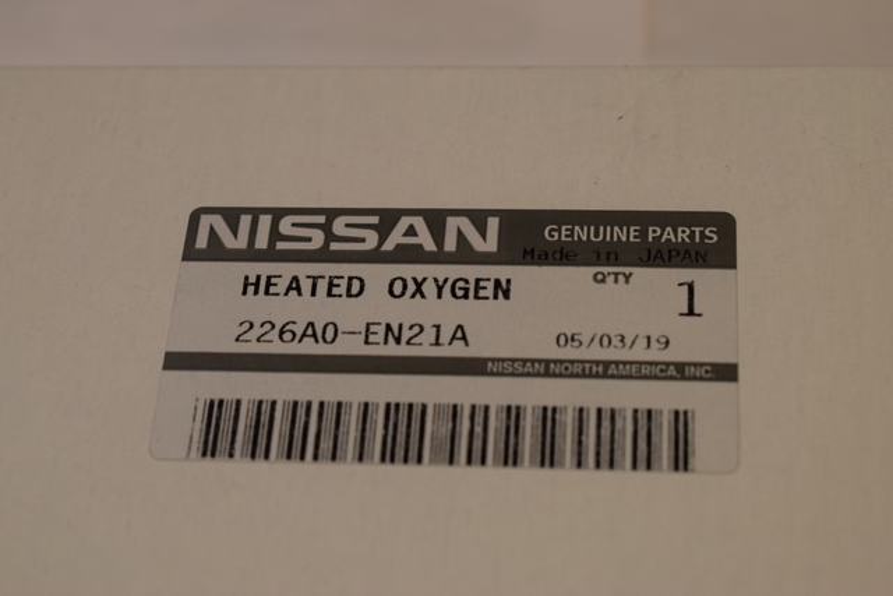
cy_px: 298
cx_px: 446
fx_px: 2047
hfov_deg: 24.6
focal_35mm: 82
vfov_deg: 16.6
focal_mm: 55
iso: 400
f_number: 7.1
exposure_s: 1/125
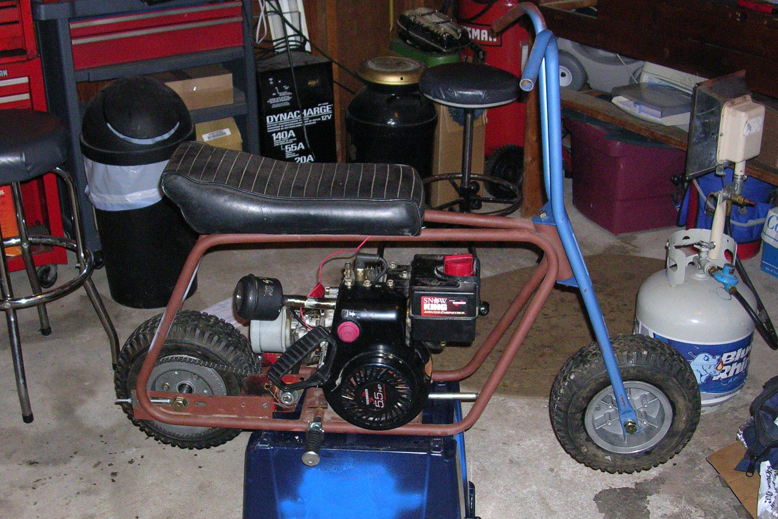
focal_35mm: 48
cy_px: 289
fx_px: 1037
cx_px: 388
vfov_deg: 28.1
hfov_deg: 41.1
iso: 200
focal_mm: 7.1
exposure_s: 1/60.1
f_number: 3
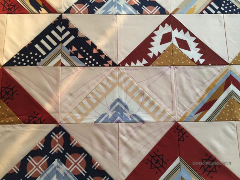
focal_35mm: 29
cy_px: 90
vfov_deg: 48.2
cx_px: 120
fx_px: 201
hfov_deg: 61.7
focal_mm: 4.15
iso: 50
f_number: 2.2
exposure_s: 1/33
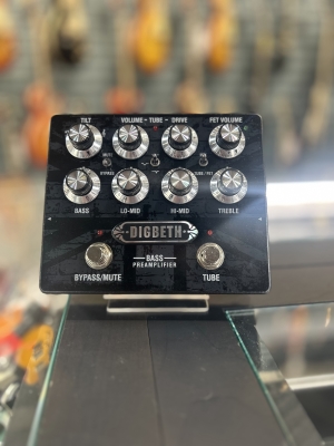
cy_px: 223
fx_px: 334
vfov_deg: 67.3
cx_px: 167
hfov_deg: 53.1
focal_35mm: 26
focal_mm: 5.7
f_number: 1.5
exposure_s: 1/60
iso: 160
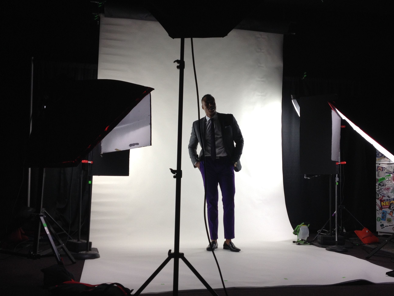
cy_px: 148
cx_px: 219
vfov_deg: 32.9
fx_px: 501
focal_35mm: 44
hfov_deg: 42.9
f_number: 2.4
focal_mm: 4.28
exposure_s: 1/120
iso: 80
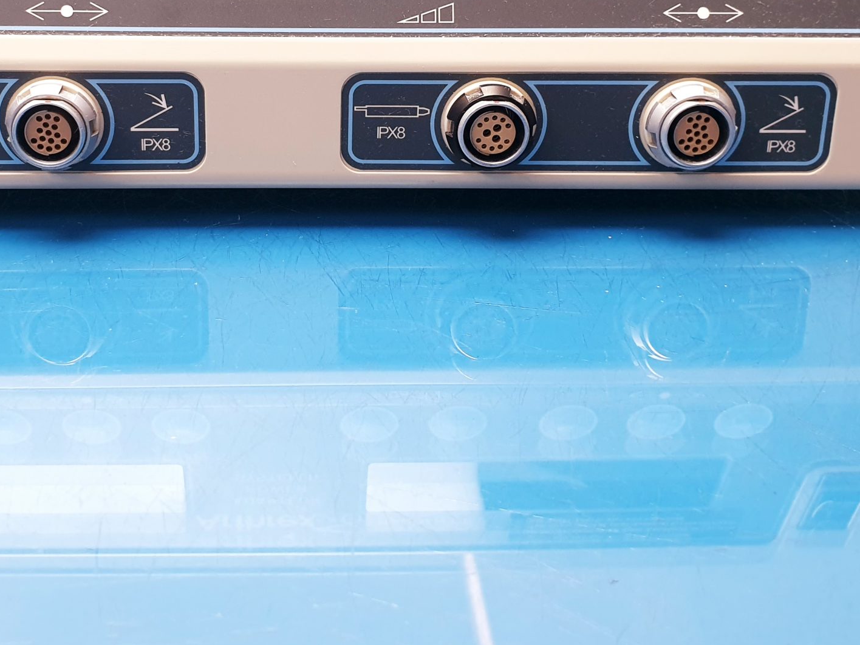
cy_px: 122
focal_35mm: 47
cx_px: 316
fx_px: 1168
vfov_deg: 30.1
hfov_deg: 40.1
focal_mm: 4.3
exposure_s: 1/50
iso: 125
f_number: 2.4
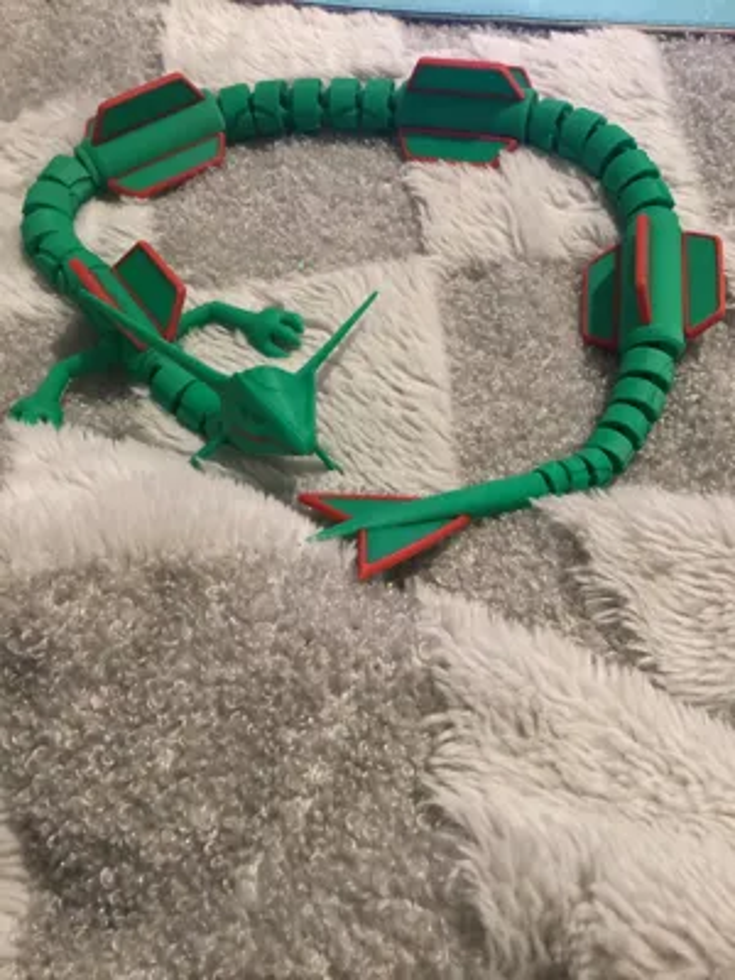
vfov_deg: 58.4
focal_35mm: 31
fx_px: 878
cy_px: 490
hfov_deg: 45.4
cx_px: 368
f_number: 2.4
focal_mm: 3.3
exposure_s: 1/25
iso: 640
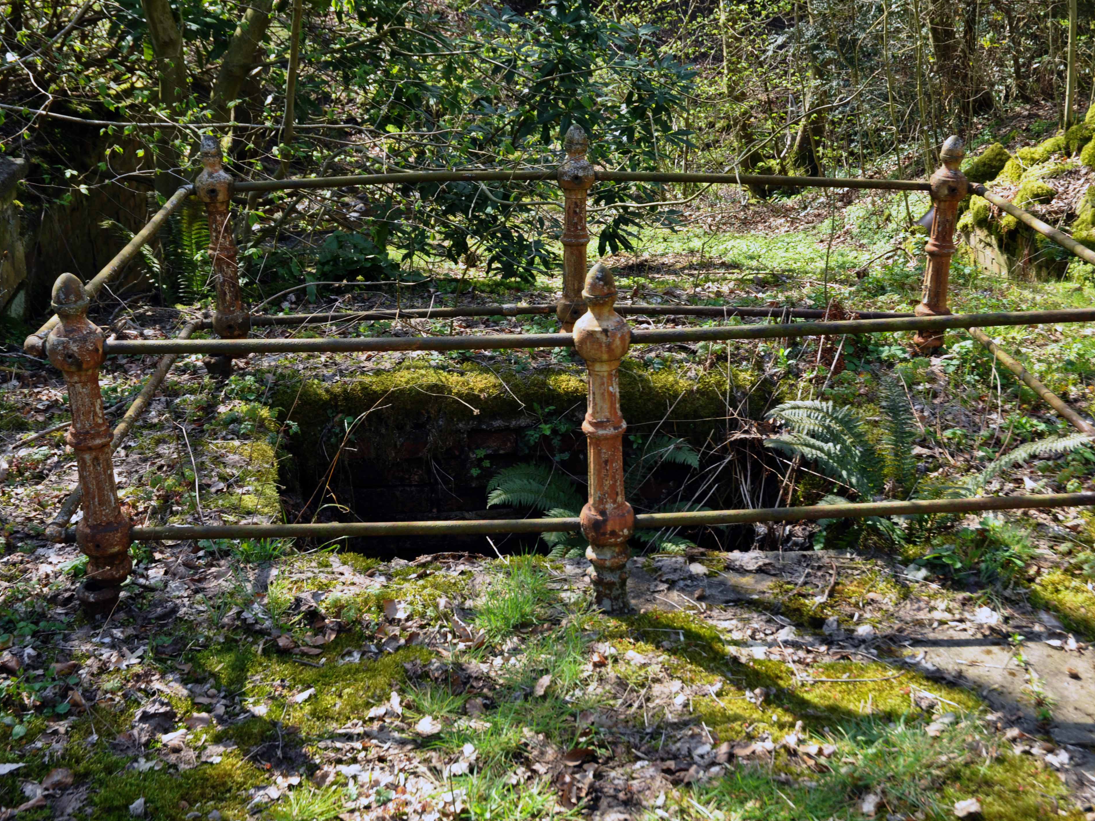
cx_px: 608
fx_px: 1599
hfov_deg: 37.8
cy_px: 410
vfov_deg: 28.8
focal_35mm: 51
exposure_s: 1/60
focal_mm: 31
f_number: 8
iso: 400
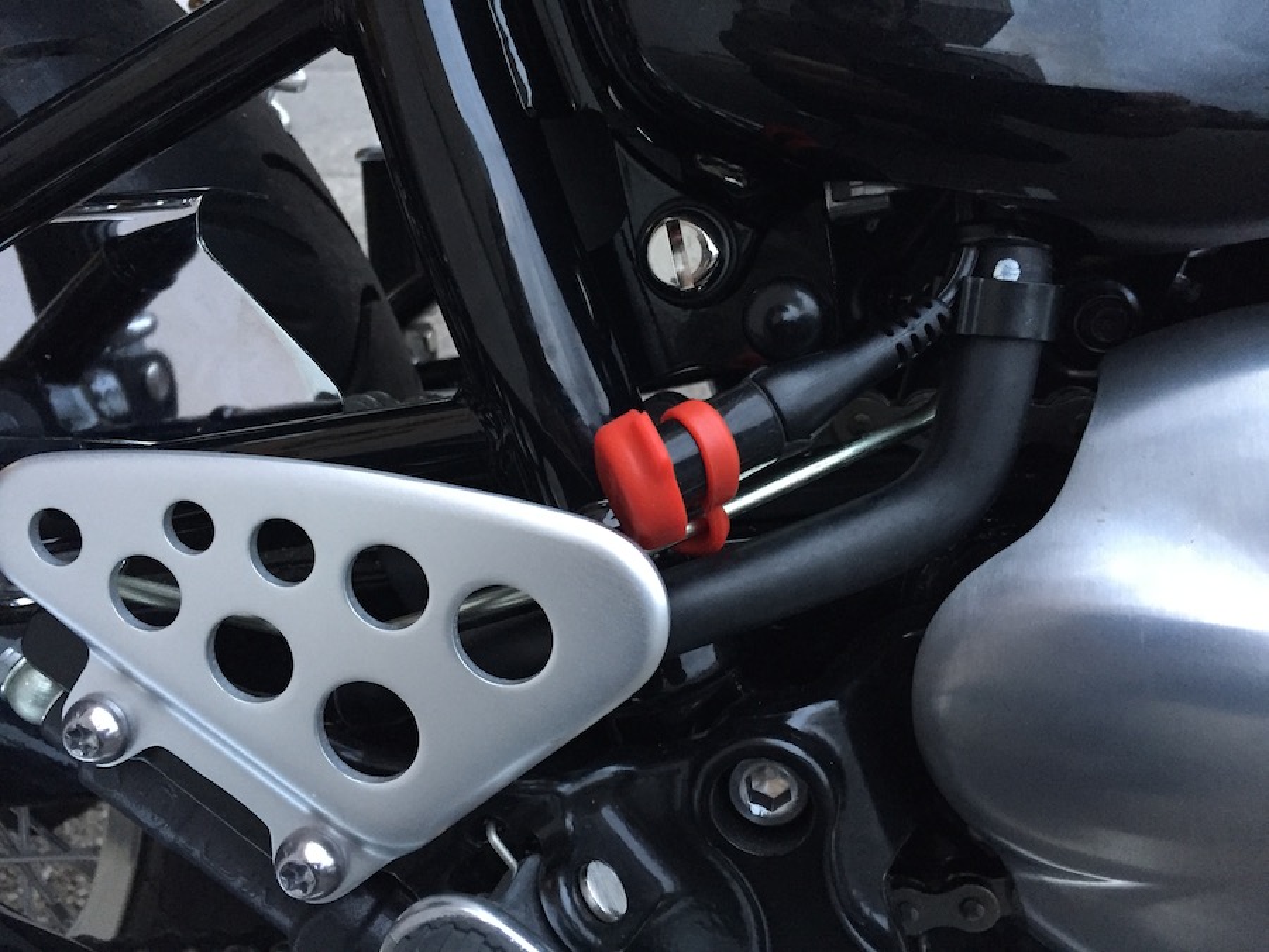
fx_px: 1063
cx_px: 634
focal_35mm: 29
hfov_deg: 61.7
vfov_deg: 48.2
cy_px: 476
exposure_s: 1/33
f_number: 2.2
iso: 320
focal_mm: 4.15
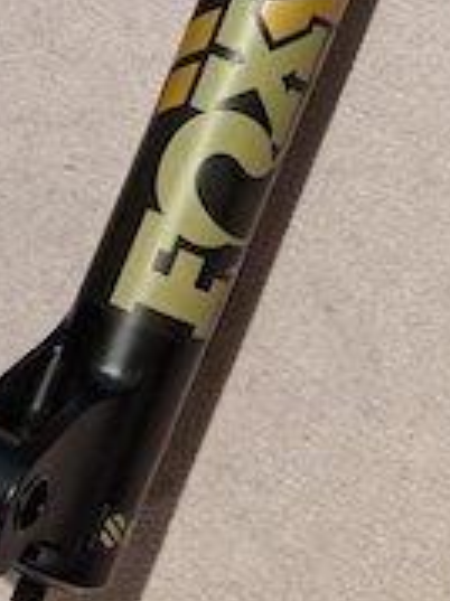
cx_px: 265
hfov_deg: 12.2
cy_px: -463
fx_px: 2100
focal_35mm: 121
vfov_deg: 14.4
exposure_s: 1/25
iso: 314
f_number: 1.8
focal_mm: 4.44
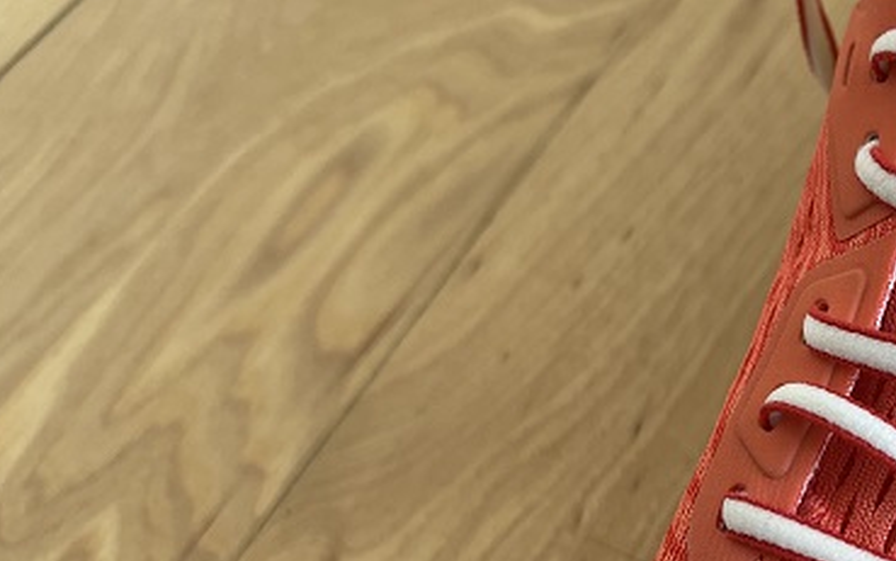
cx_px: 877
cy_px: 369
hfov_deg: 33.5
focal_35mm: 56
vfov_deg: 23.1
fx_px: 1368
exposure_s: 1/121
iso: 100
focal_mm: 5.7
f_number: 1.5
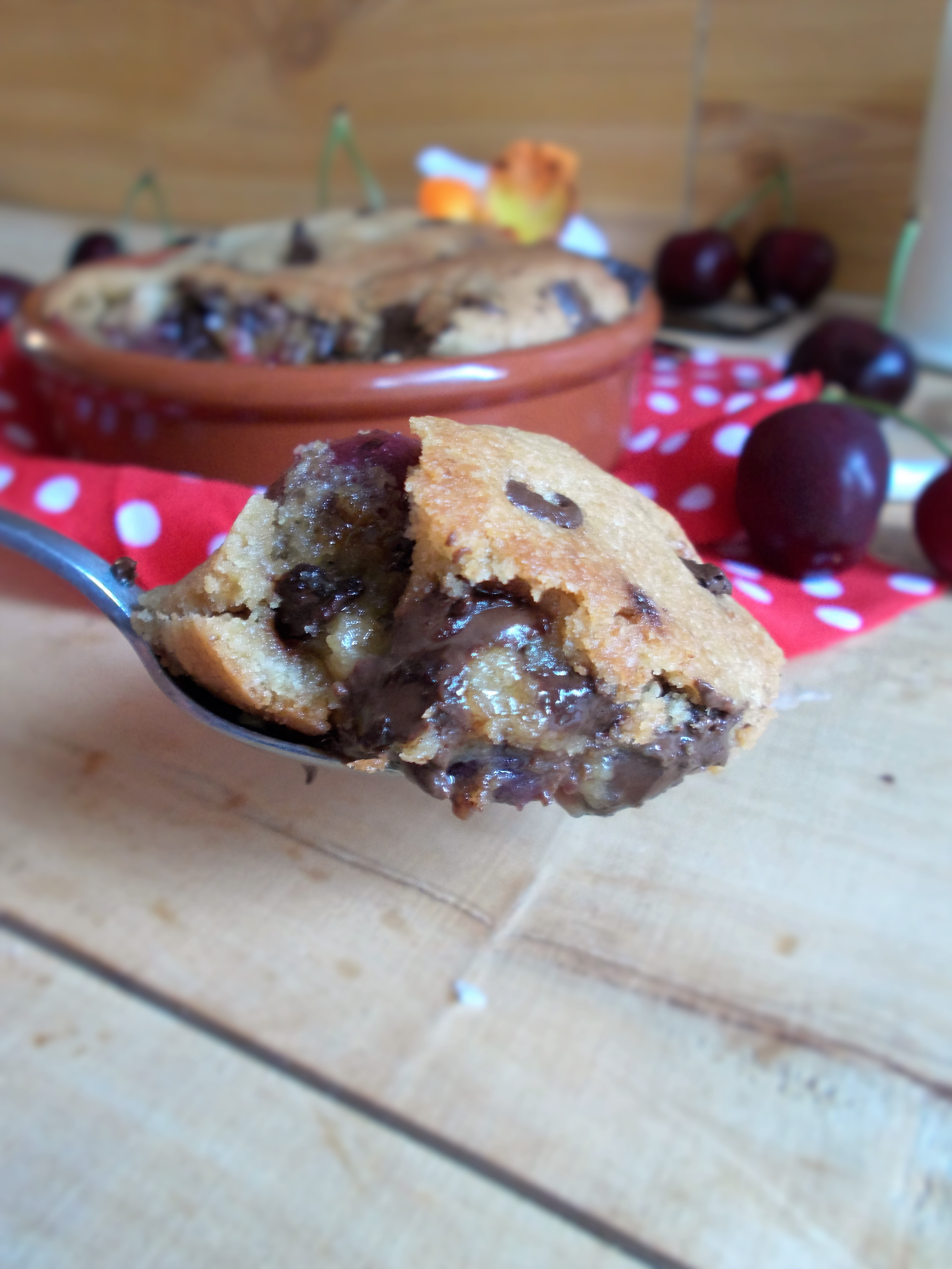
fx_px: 1100
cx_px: 476
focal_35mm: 30
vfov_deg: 60.0
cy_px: 634
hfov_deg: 46.8
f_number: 3.4
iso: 200
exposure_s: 1/6
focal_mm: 5.3
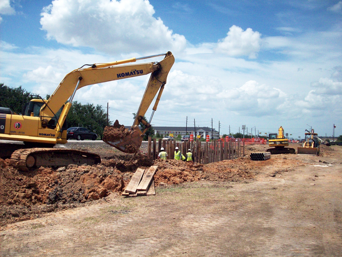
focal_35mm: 37
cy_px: 128
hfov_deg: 50.1
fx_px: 366
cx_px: 171
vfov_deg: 38.7
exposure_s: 1/1048
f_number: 5.6
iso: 80
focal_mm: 6.2
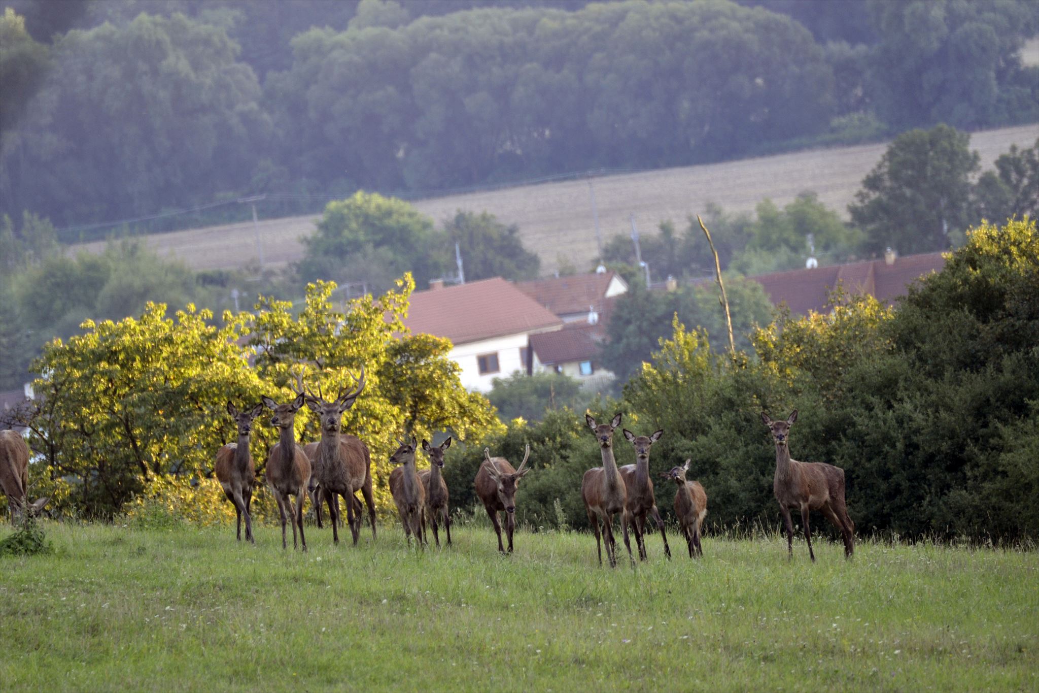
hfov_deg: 4.6
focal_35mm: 450
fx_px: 12986
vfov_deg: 3.1
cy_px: 346
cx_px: 520
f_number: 5.6
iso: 400
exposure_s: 1/125
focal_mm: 300
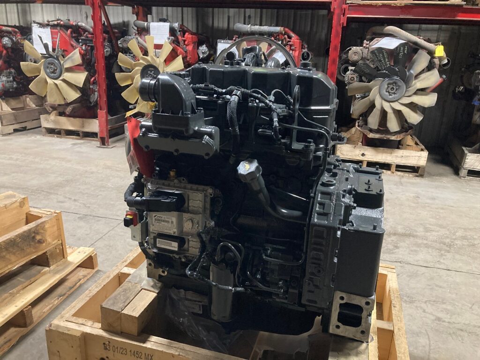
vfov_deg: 49.7
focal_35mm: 28
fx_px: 388
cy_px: 180
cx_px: 240
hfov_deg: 63.4
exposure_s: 1/30
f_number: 1.8
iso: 500
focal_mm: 3.99
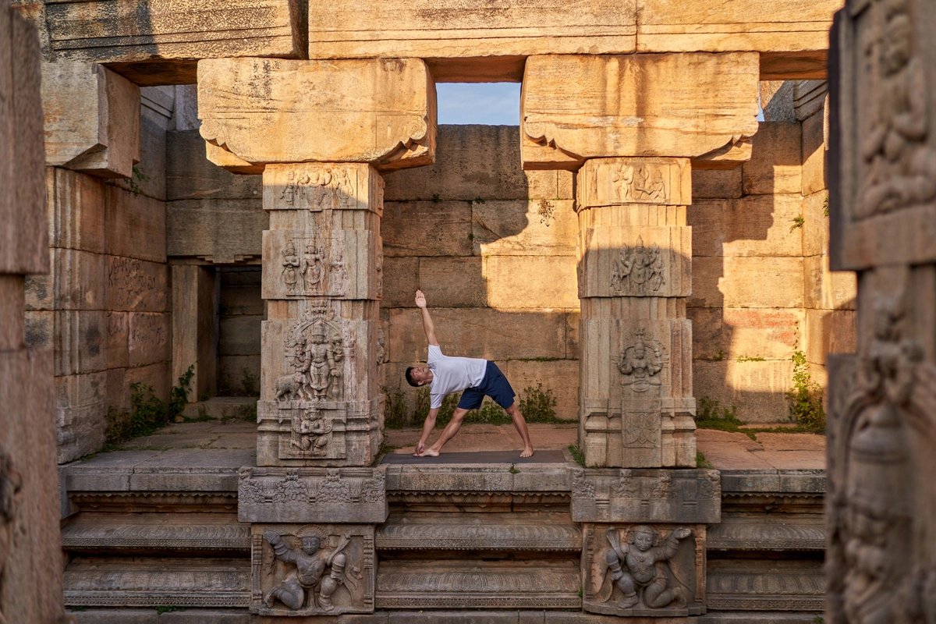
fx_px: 910
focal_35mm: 35
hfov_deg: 54.4
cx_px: 468
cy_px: 312
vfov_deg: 37.9
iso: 50
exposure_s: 1/1250
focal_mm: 35
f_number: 1.8
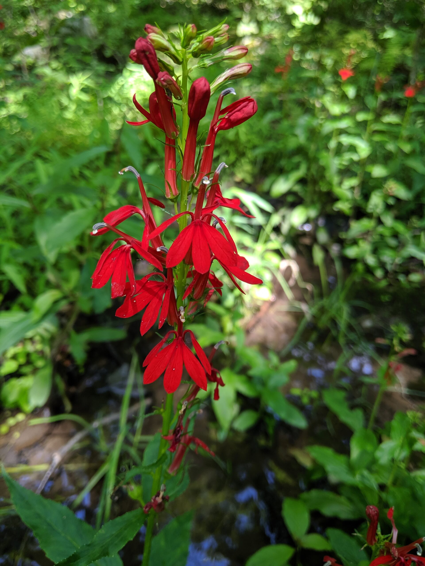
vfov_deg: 65.3
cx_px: 212
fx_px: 442
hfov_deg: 51.4
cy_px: 283
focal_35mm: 27
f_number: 1.8
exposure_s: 1/120
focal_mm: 4.44
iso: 68
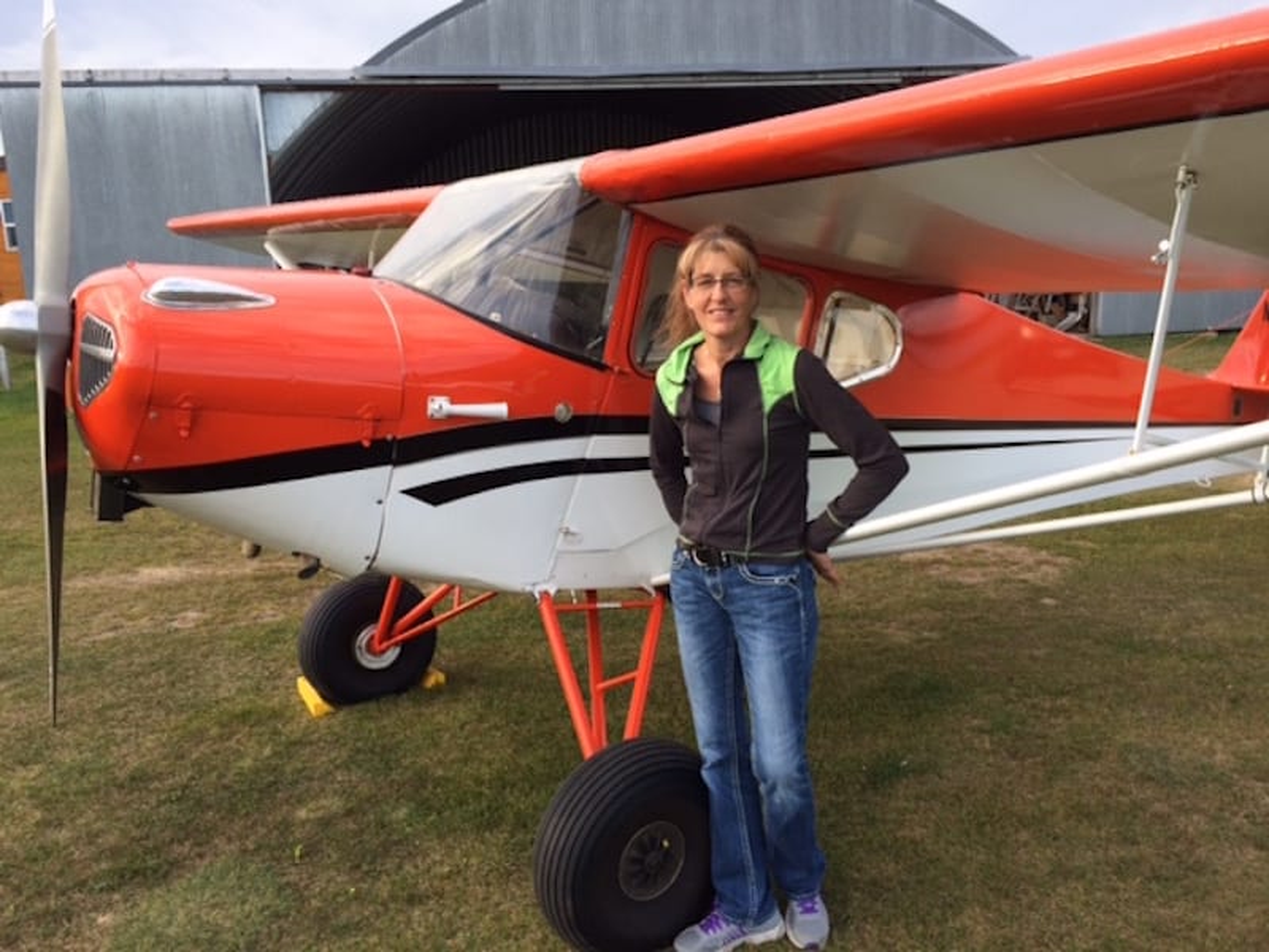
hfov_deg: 61.7
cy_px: 476
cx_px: 634
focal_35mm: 29
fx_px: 1063
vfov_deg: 48.2
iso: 32
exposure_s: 1/289
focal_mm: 4.15
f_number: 2.2
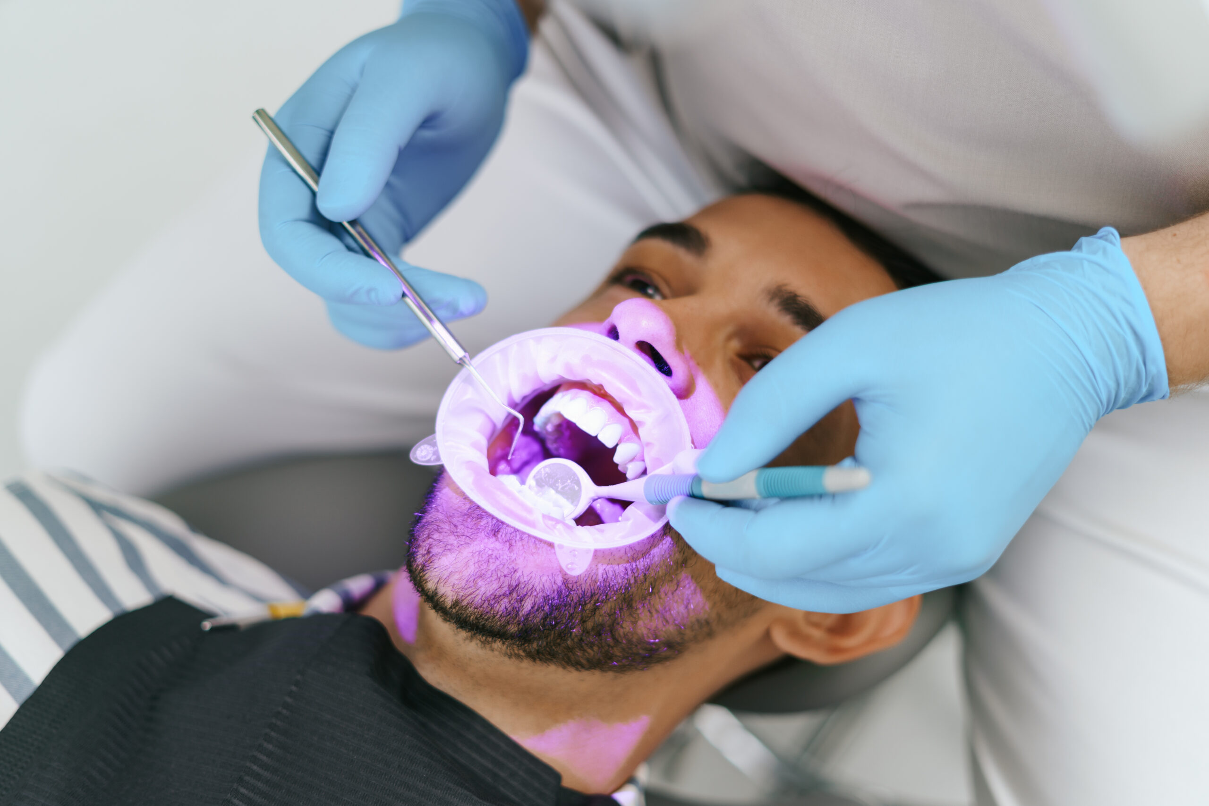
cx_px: 604
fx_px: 1679
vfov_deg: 27.0
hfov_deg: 39.6
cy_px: 403
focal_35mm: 50
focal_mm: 50
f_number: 2
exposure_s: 1/200
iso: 100
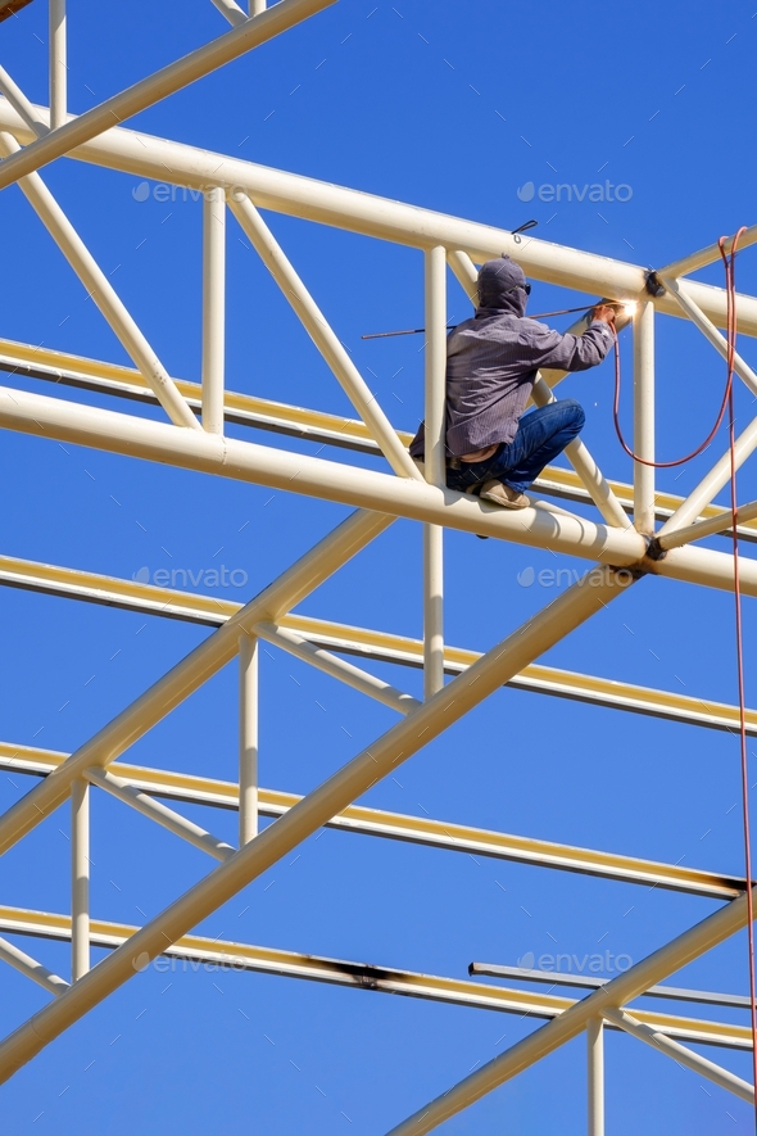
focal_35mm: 143
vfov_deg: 14.3
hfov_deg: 9.6
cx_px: 378
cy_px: 568
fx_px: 4510
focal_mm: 95.4
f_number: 11
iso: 200
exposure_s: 1/250
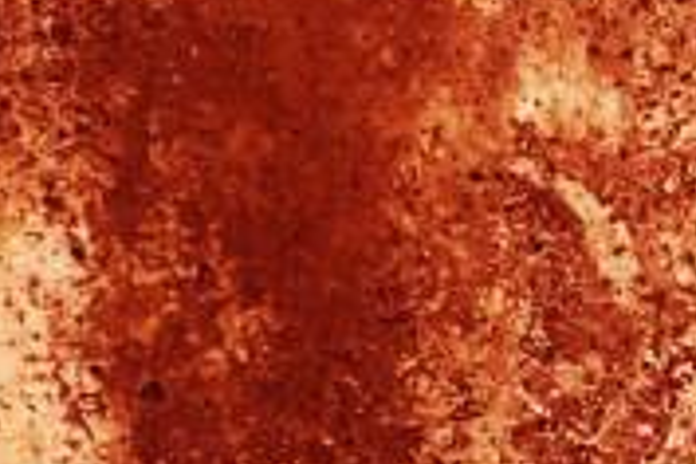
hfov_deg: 5.2
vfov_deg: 3.8
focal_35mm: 360
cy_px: 889
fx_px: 6959
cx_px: 2509
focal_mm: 17.9
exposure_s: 1/50
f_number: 5.6
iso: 1250
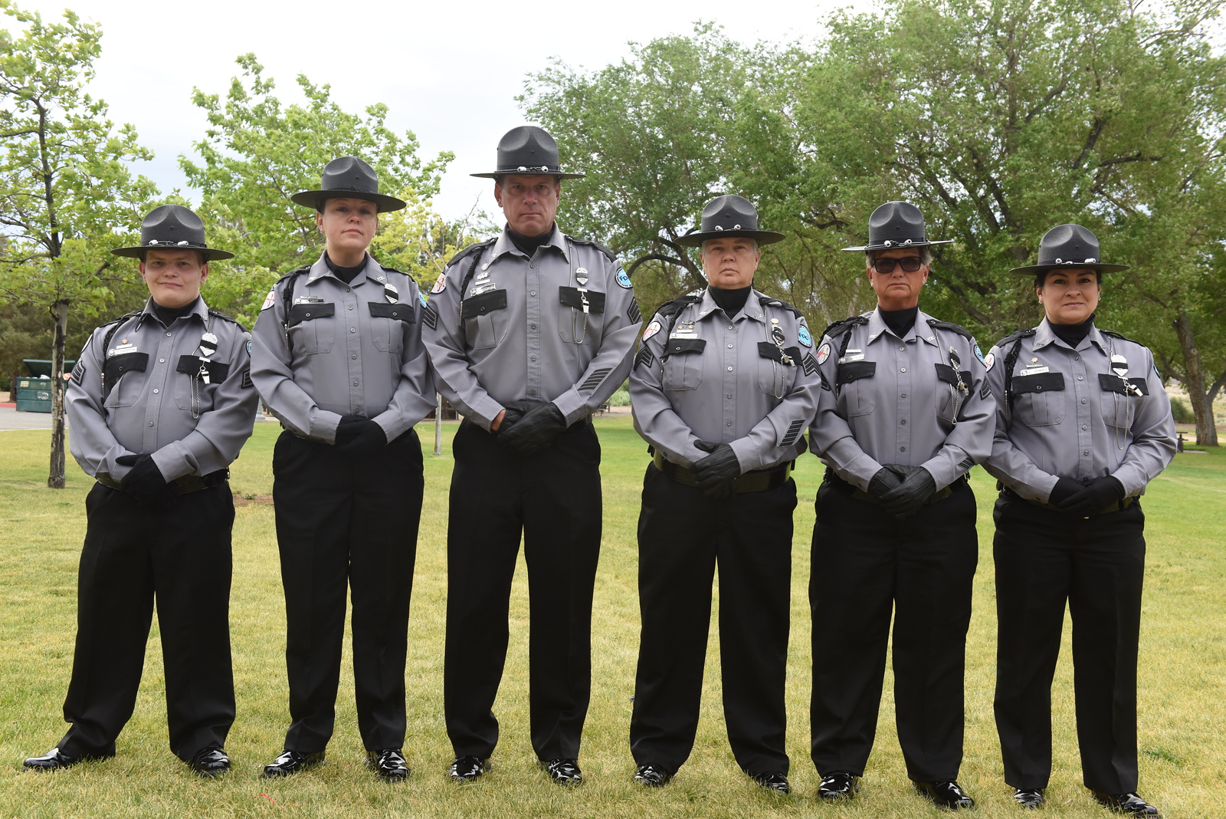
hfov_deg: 48.4
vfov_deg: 33.4
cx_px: 613
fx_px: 1363
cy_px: 410
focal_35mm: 40
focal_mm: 40
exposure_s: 1/250
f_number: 8
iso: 1000
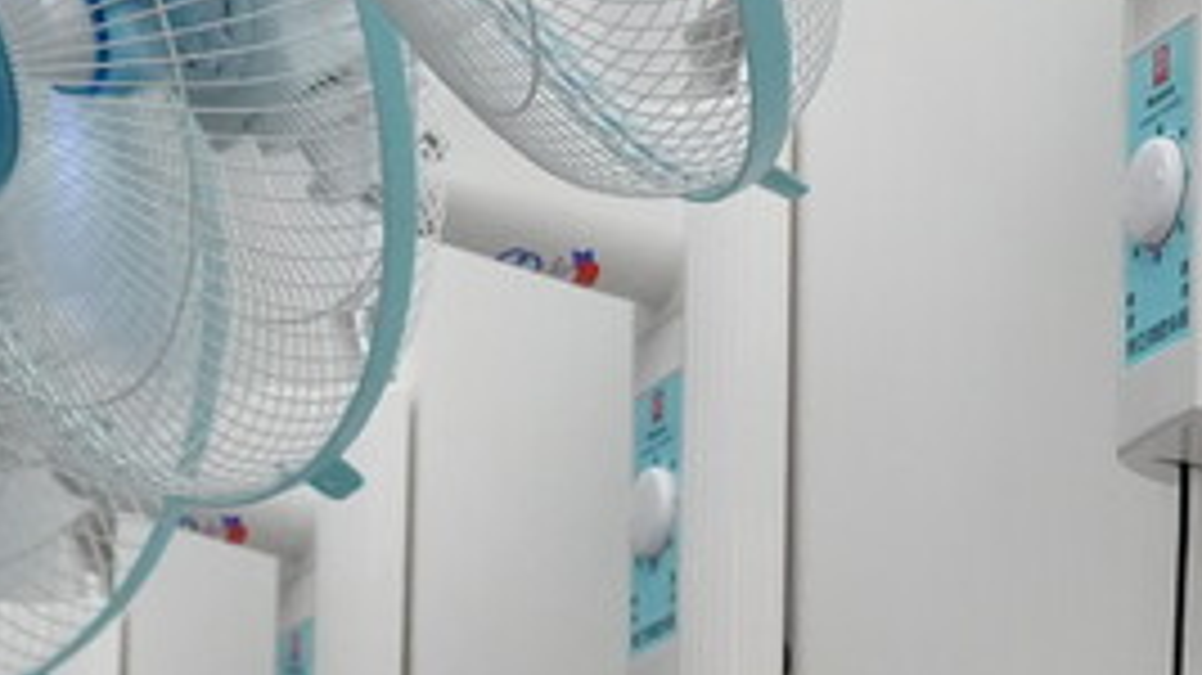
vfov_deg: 6.0
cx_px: 27
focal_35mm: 191
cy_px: 1748
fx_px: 6074
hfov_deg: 11.2
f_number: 4
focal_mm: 35.3
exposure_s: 1/160
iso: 6400
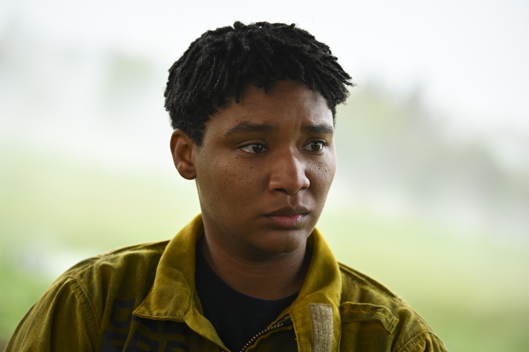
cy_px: 176
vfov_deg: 13.4
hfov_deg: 20.0
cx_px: 264
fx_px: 1498
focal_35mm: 102
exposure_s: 1/500
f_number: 2.8
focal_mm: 102
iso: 400
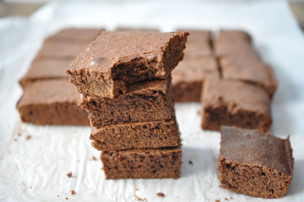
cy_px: 101
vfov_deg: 22.6
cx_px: 152
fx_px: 506
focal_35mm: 60
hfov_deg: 33.4
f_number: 3
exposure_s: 1/50
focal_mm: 40
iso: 2500
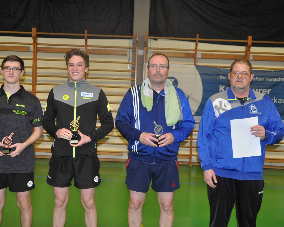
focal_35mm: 45
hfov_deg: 41.1
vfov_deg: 33.4
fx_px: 378
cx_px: 125
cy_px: 112
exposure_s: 1/60
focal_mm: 26
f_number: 4
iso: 800
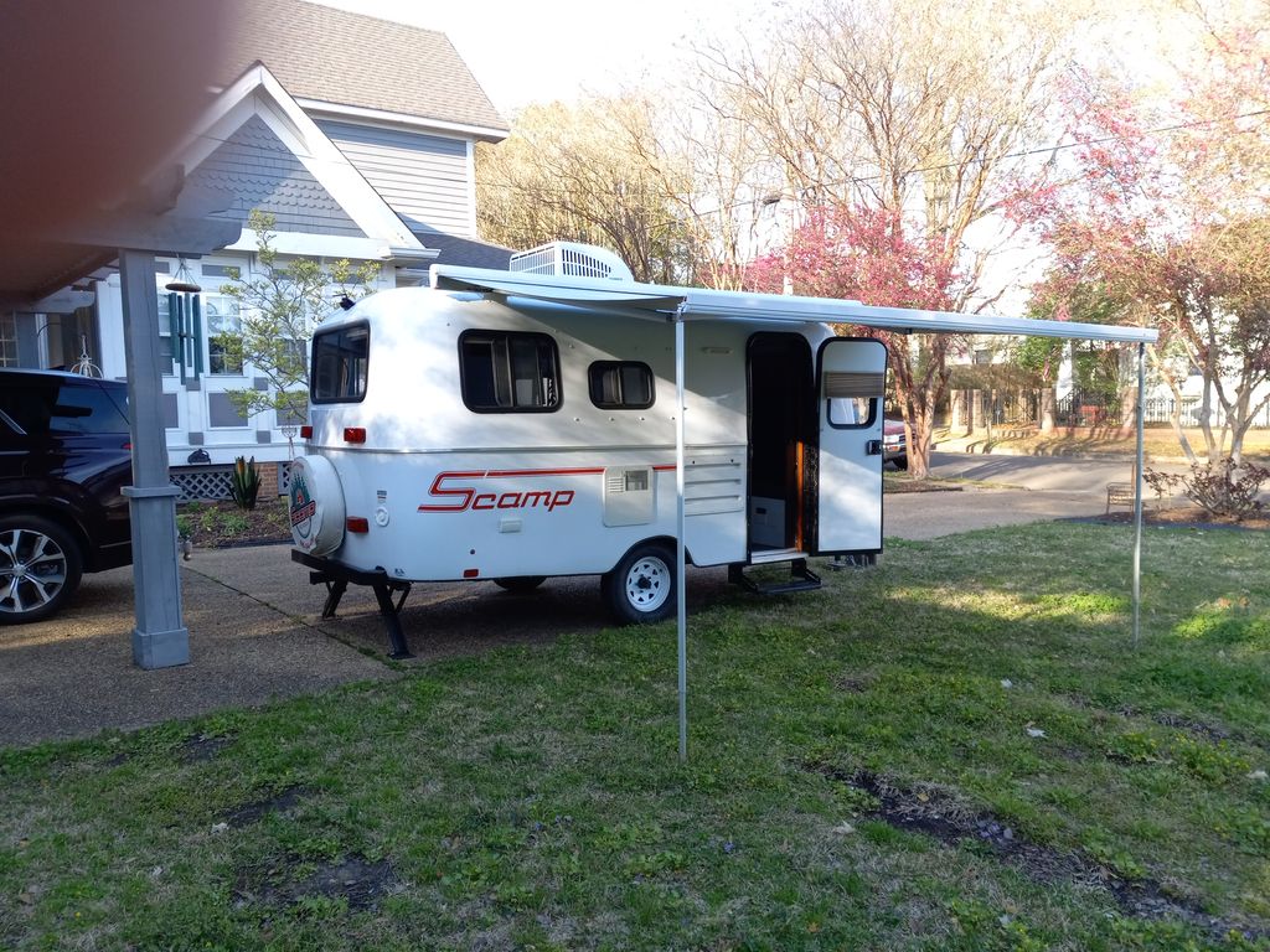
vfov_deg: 49.7
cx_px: 635
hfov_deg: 63.4
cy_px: 476
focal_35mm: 28
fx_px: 1027
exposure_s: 1/211
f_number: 1.8
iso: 40
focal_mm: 3.94
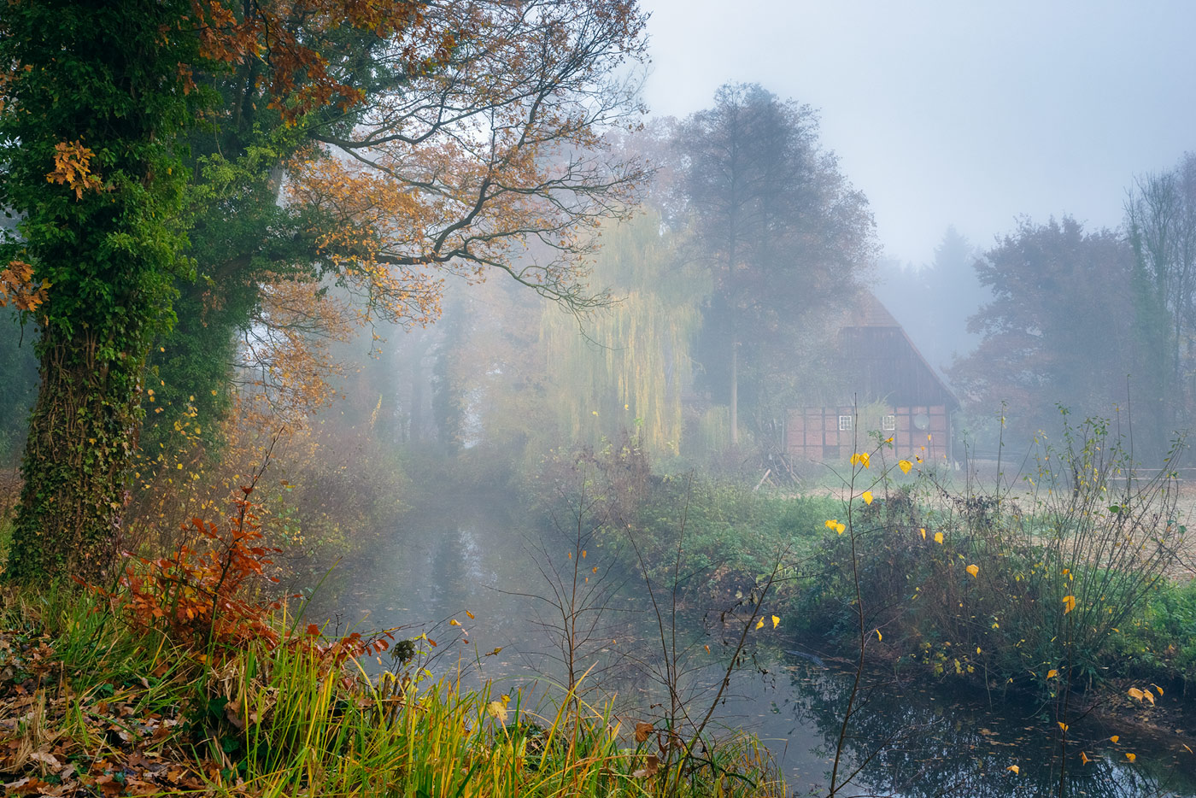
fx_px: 1263
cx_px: 598
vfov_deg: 35.1
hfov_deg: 50.7
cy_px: 399
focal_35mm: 38
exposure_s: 1/40
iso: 1000
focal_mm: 38
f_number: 13
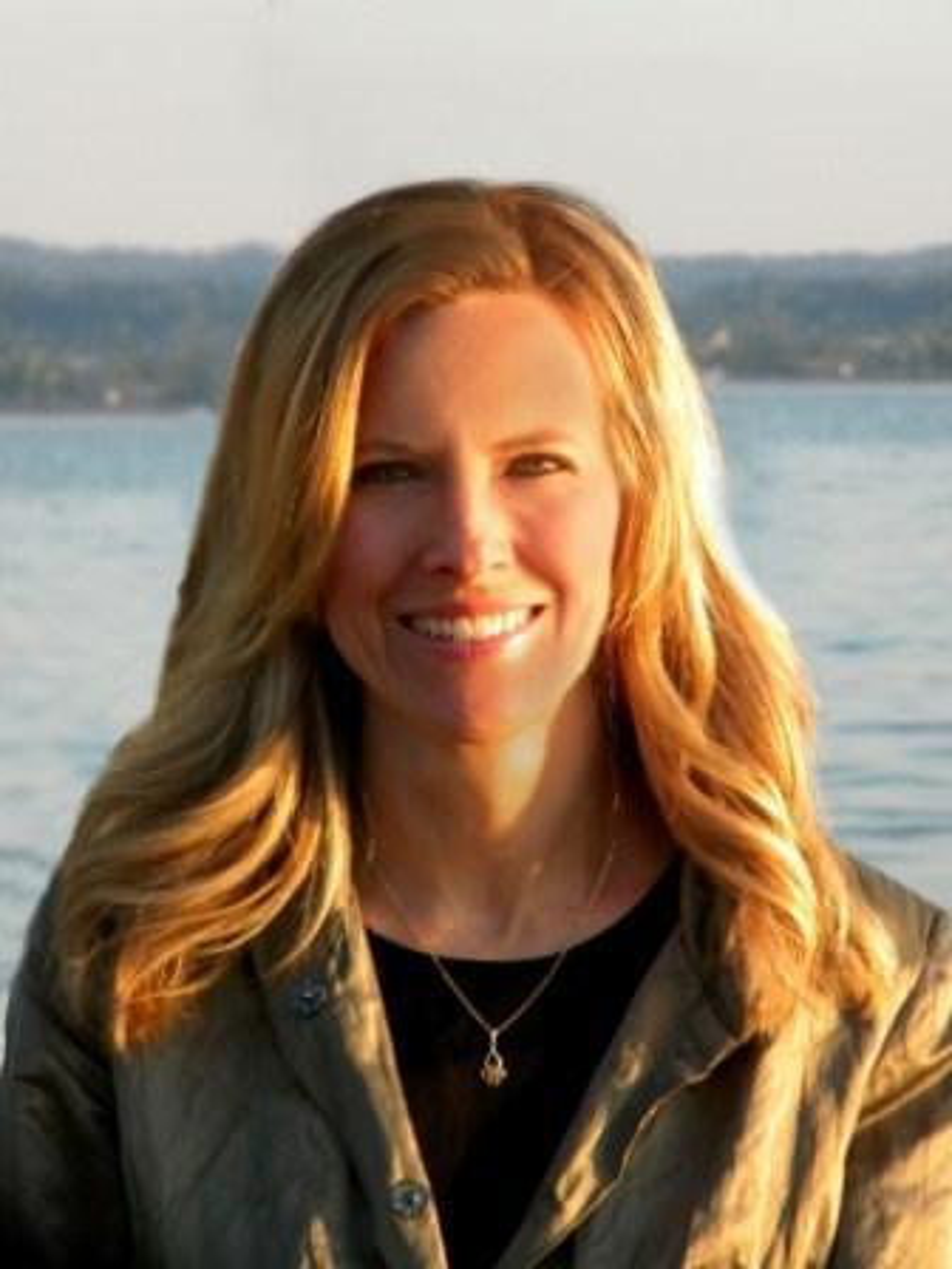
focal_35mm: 183
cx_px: 476
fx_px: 6710
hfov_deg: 8.1
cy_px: 634
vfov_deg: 10.8
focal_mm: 33.1
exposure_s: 1/578
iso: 400
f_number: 5.2
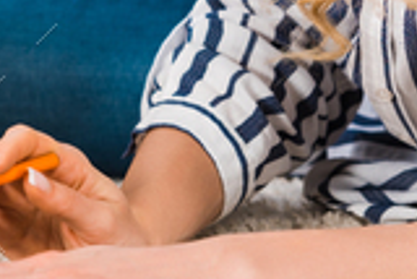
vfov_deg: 2.7
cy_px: -104
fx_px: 5971
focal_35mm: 515
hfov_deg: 4.0
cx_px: -96
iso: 125
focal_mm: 140
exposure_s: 1/160
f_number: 4
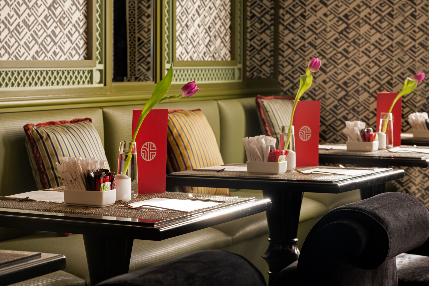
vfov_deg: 13.0
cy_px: 143
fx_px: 1251
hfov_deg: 19.5
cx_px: 214
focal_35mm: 105
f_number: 11
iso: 64
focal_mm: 105
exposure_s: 3
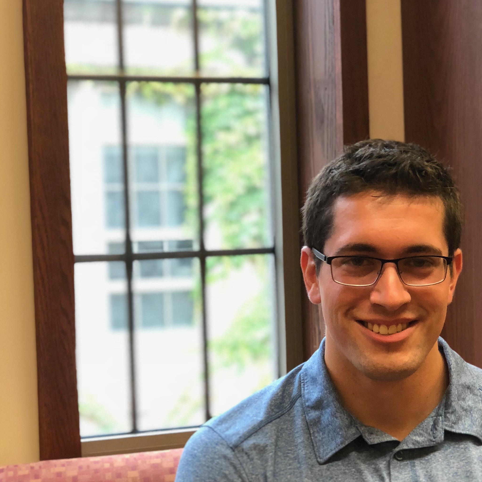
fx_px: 1434
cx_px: 330
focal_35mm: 91
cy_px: 326
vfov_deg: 19.0
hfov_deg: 19.0
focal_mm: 6
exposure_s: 1/40
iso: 125
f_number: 2.4
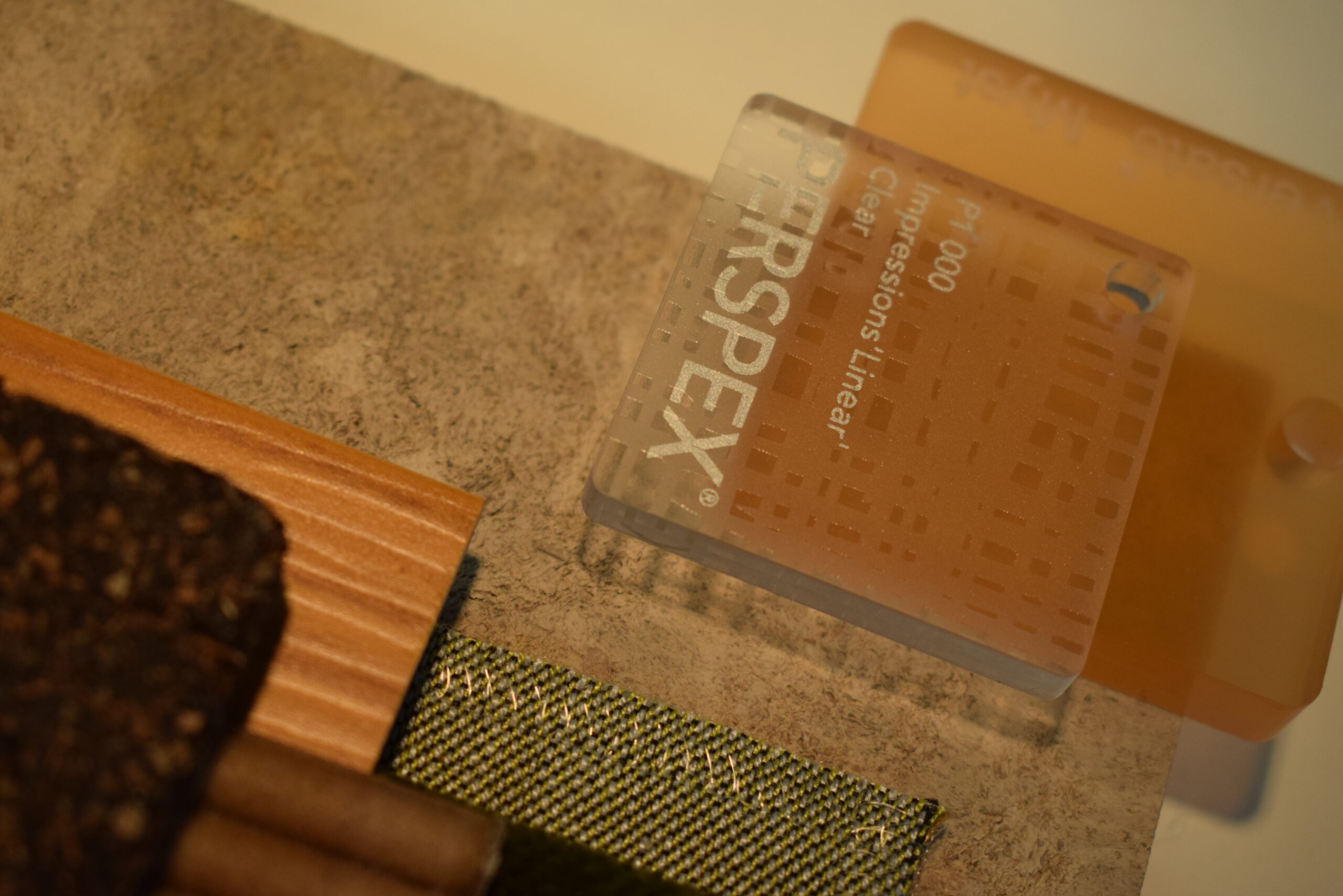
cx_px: 672
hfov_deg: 29.9
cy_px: 448
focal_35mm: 68
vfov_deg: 20.2
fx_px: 2518
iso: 800
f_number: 5.3
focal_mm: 45
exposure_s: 1/125
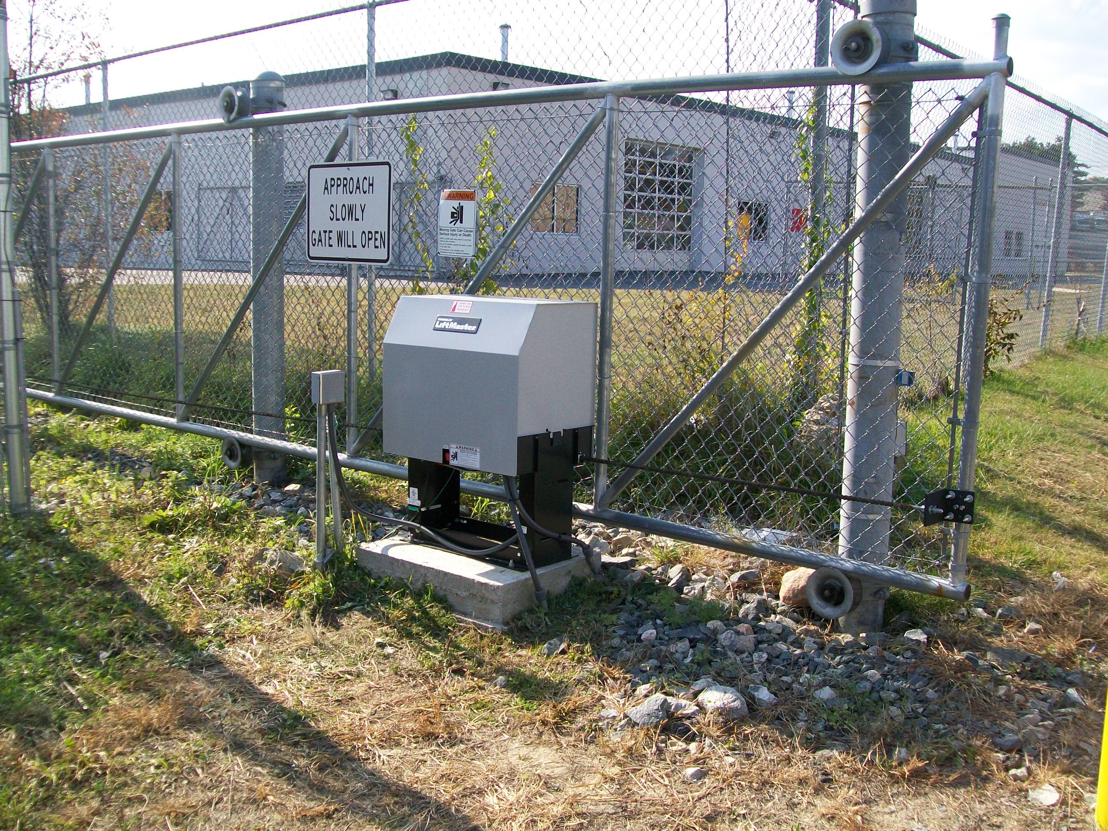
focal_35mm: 36
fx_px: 1152
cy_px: 416
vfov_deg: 39.7
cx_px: 554
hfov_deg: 51.4
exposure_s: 1/640
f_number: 2.7
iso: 64
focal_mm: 6
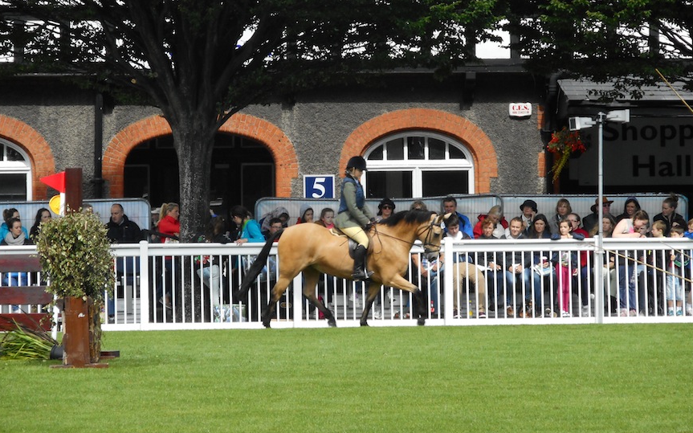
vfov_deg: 6.1
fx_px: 4060
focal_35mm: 215
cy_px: 171
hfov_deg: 9.8
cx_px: 348
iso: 200
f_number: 6.4
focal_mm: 31.4
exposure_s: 1/250
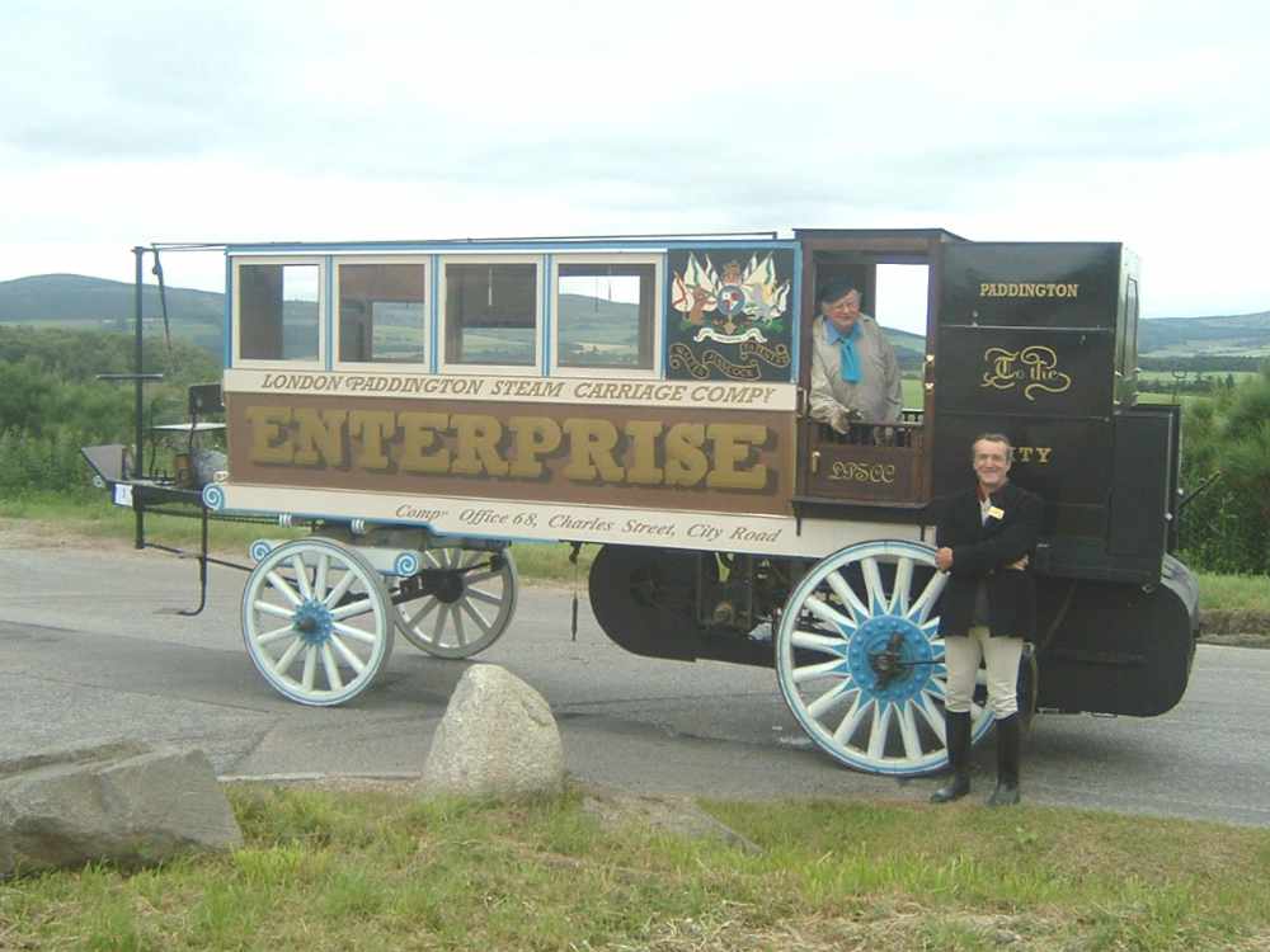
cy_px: 476
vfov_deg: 48.2
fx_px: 1064
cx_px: 635
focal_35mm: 29
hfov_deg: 61.7
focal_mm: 4.2
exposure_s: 1/33
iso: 80
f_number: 2.2
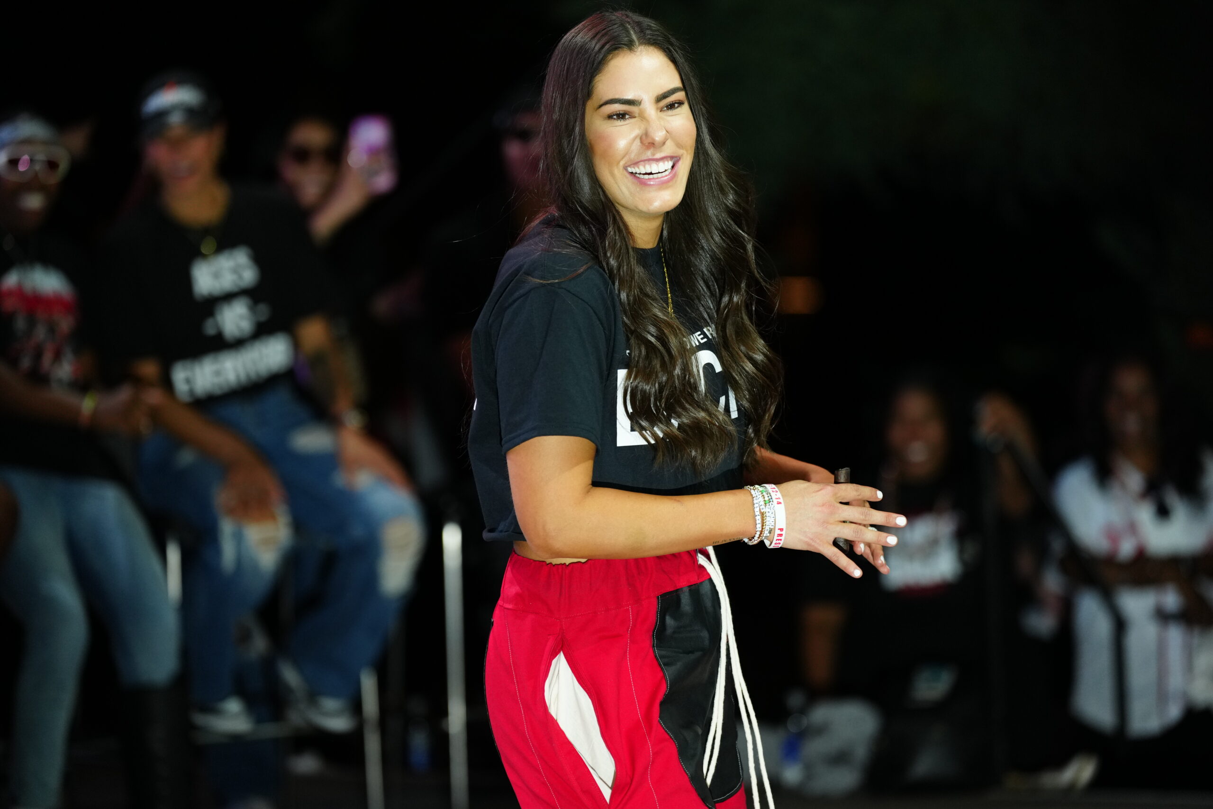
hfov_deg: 14.1
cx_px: 606
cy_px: 404
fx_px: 4919
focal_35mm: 146
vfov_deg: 9.4
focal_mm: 146
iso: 1600
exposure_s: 1/1000
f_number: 2.8
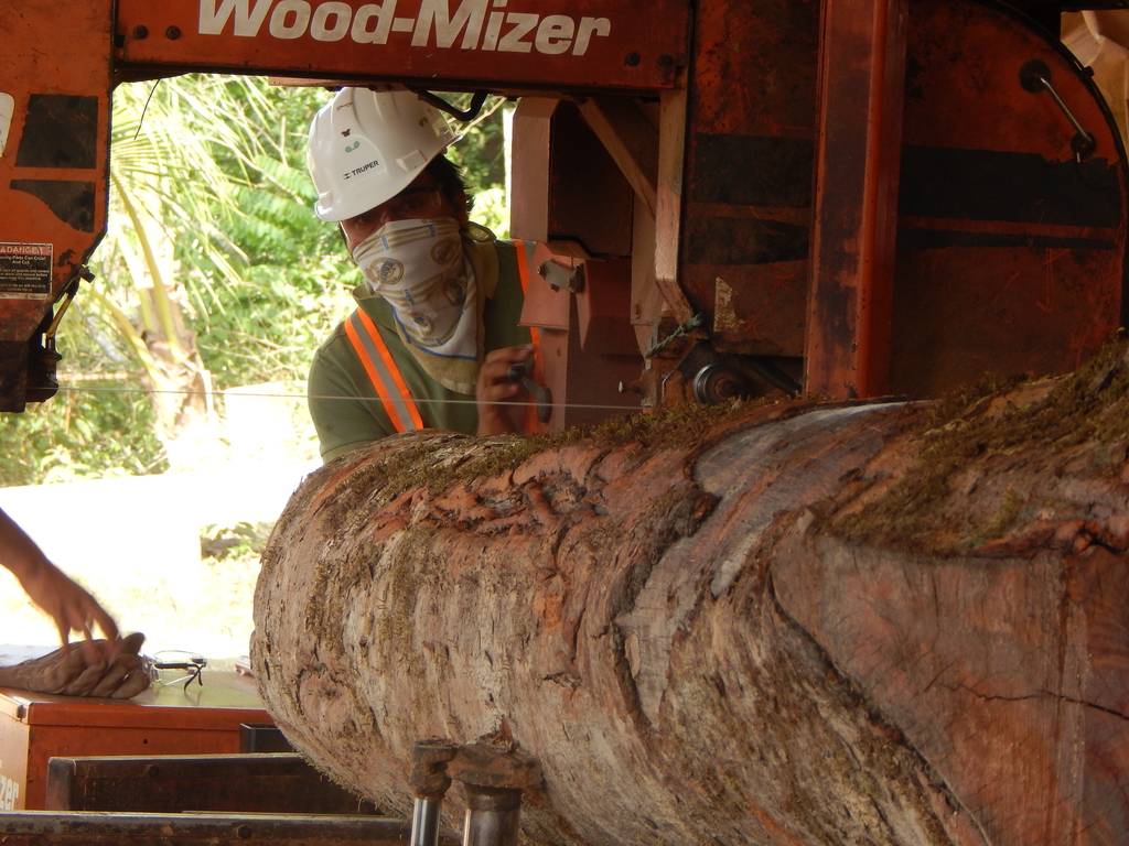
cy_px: 423
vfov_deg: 7.2
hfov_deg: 9.6
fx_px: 6751
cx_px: 564
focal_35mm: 207
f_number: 5.4
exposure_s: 1/60
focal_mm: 37.1
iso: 125
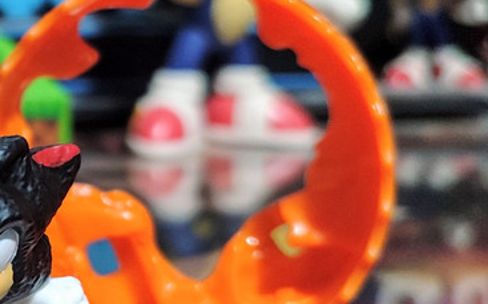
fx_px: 1024
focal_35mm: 77
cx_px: -83
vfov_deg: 16.9
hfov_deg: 24.5
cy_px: 183
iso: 2288
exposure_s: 1/17
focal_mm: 5.95
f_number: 1.89
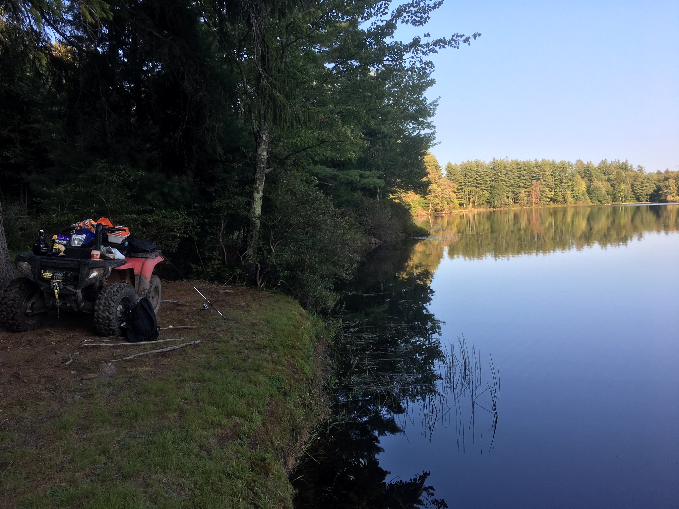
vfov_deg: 48.2
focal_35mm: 29
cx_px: 340
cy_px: 254
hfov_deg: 61.7
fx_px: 569
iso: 25
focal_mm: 4.15
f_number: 2.2
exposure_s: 1/373
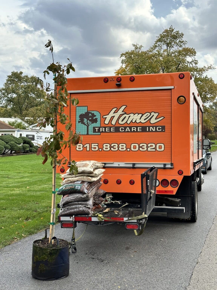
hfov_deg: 30.3
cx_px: 108
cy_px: 145
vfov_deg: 39.7
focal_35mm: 48
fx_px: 401
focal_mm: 6.86
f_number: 1.78
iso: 64
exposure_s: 1/1133
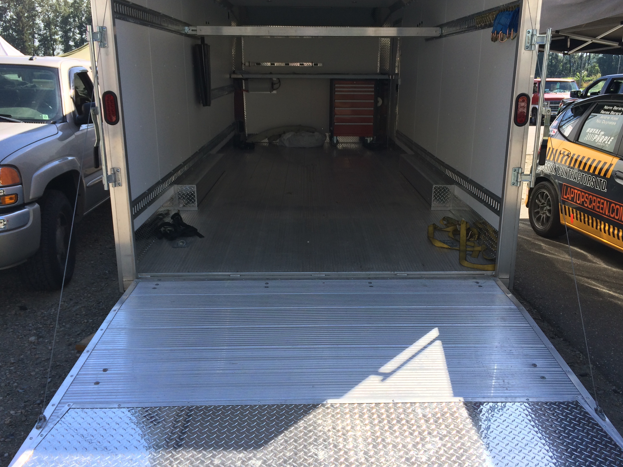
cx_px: 327
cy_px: 227
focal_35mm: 32
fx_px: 576
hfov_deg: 56.8
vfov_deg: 44.2
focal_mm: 4.12
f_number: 2.2
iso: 32
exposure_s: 1/892
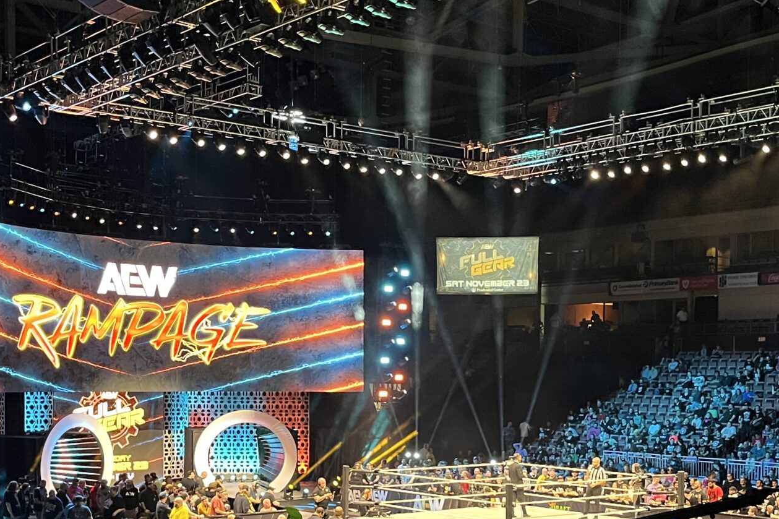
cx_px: 413
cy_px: 415
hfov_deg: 36.2
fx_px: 1190
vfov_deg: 24.2
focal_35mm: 55
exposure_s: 1/40
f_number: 1.6
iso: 640
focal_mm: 5.1
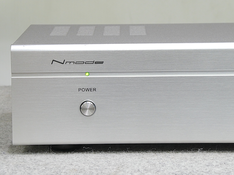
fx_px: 1251
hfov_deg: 10.7
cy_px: 88
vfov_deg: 8.0
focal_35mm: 185
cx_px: 117
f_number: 5.6
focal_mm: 33.2
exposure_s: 1/10
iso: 200
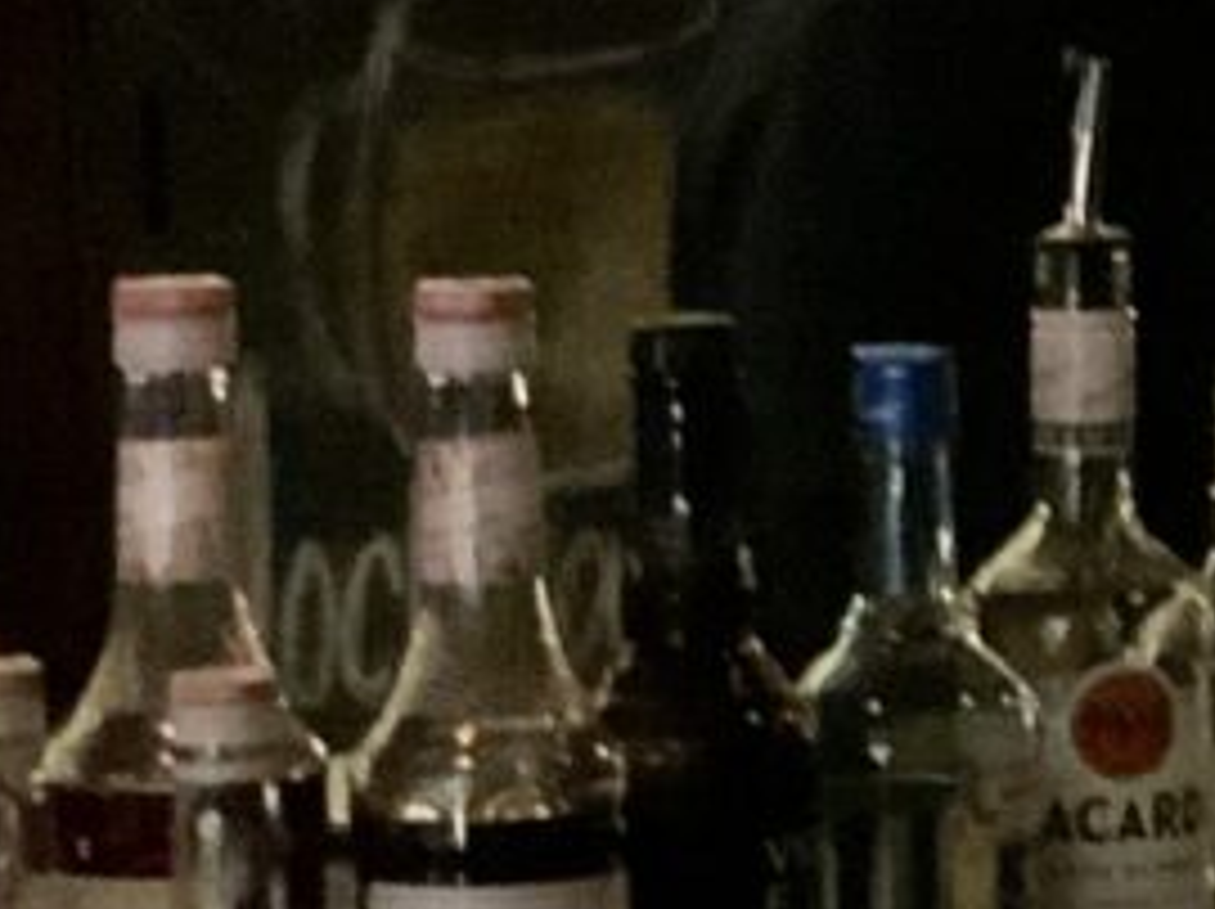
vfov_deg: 6.7
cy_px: 486
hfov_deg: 8.8
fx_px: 7715
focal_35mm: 220
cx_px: 1904
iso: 500
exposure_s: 1/17
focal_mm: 3
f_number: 1.8
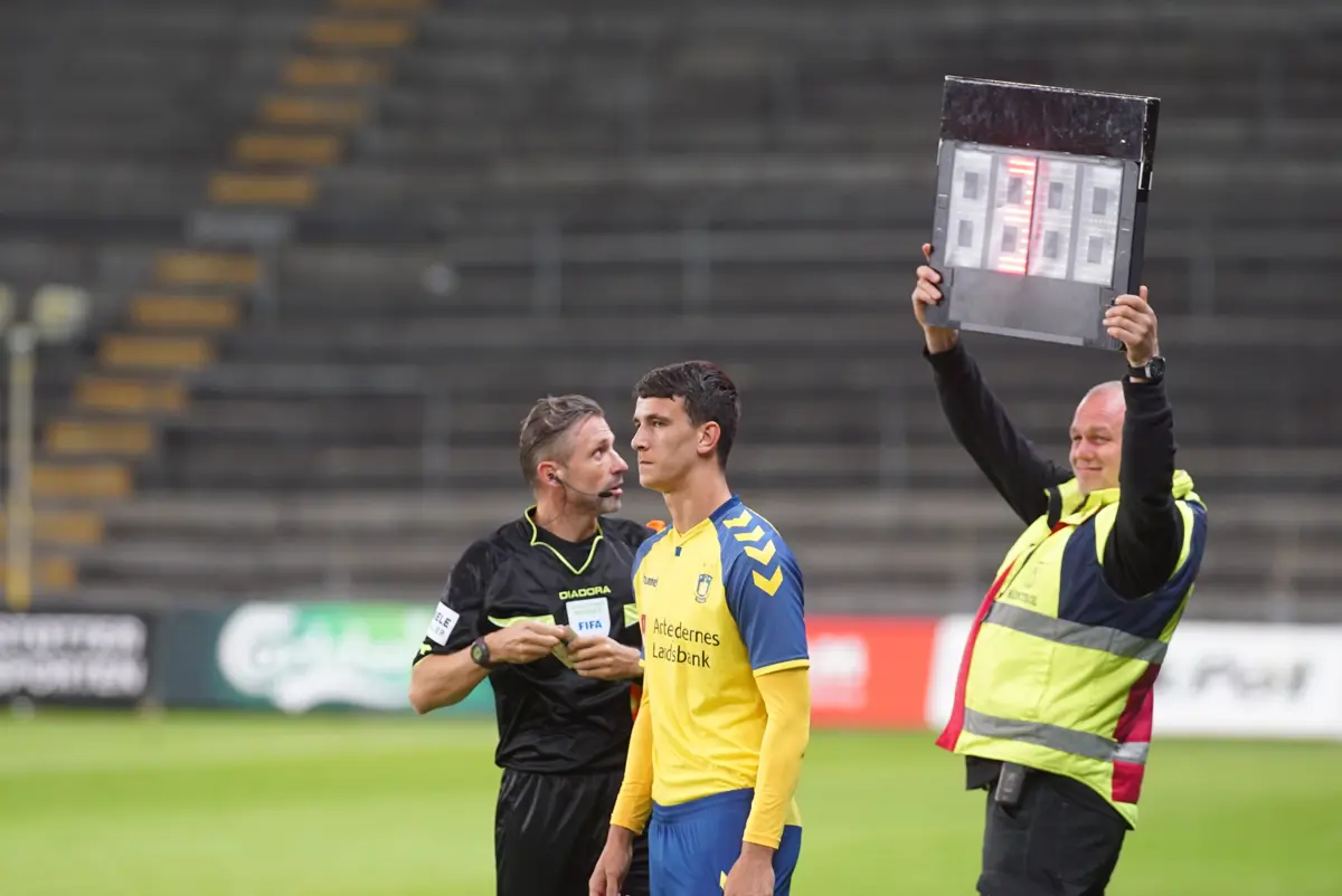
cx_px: 671
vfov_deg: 4.6
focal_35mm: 300
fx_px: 11191
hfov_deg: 6.9
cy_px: 448
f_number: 4
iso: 1600
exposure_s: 1/320
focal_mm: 300
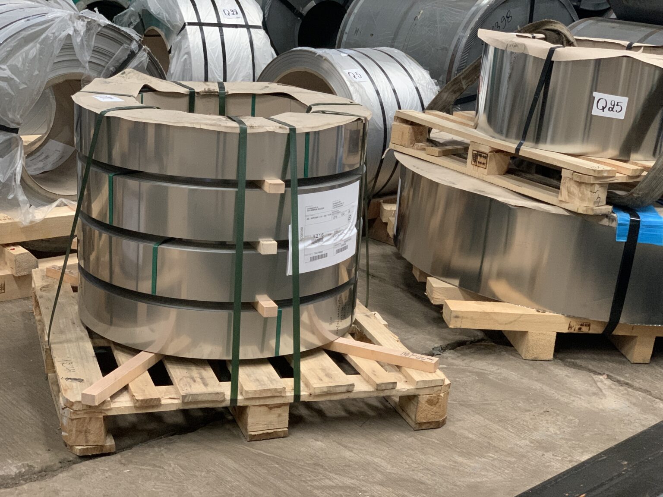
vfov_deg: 28.0
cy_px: 248
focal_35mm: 52
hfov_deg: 36.8
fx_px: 996
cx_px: 332
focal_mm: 6
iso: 400
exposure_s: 1/60
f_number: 2.4
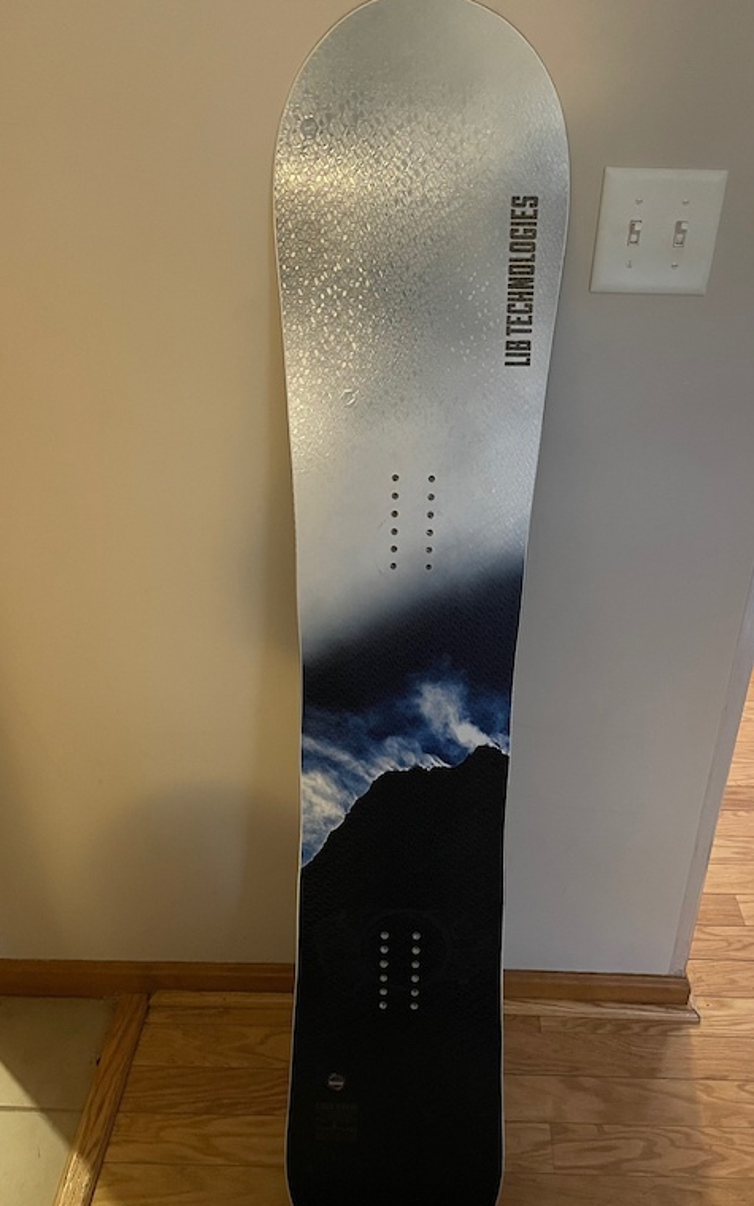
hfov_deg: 43.1
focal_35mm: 29
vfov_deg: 64.6
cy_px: 628
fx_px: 953
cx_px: 410
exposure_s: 1/30
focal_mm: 4.2
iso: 1000
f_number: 1.6
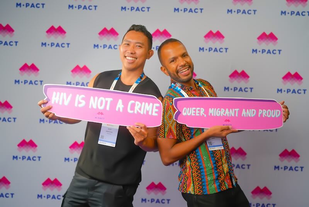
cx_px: 154
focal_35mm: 50
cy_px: 104
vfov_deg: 27.0
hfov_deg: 39.6
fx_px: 429
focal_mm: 50
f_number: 2
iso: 640
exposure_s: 1/500
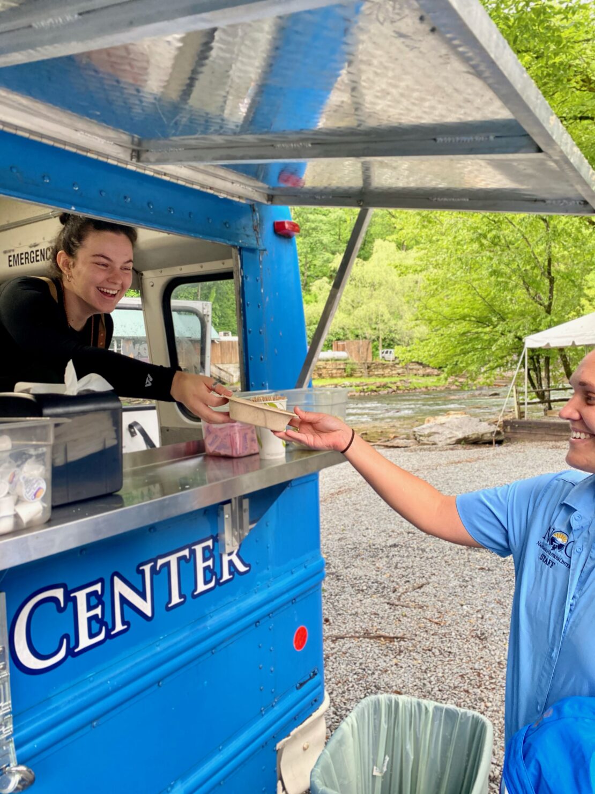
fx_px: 596
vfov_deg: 67.3
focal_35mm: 26
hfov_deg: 53.1
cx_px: 298
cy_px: 397
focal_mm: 4.25
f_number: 1.8
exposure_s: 1/121
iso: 80
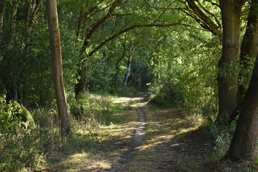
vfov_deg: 16.6
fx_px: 591
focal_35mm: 82
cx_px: 129
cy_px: 86
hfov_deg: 24.6
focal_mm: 55
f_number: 5.6
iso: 400
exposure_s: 1/100
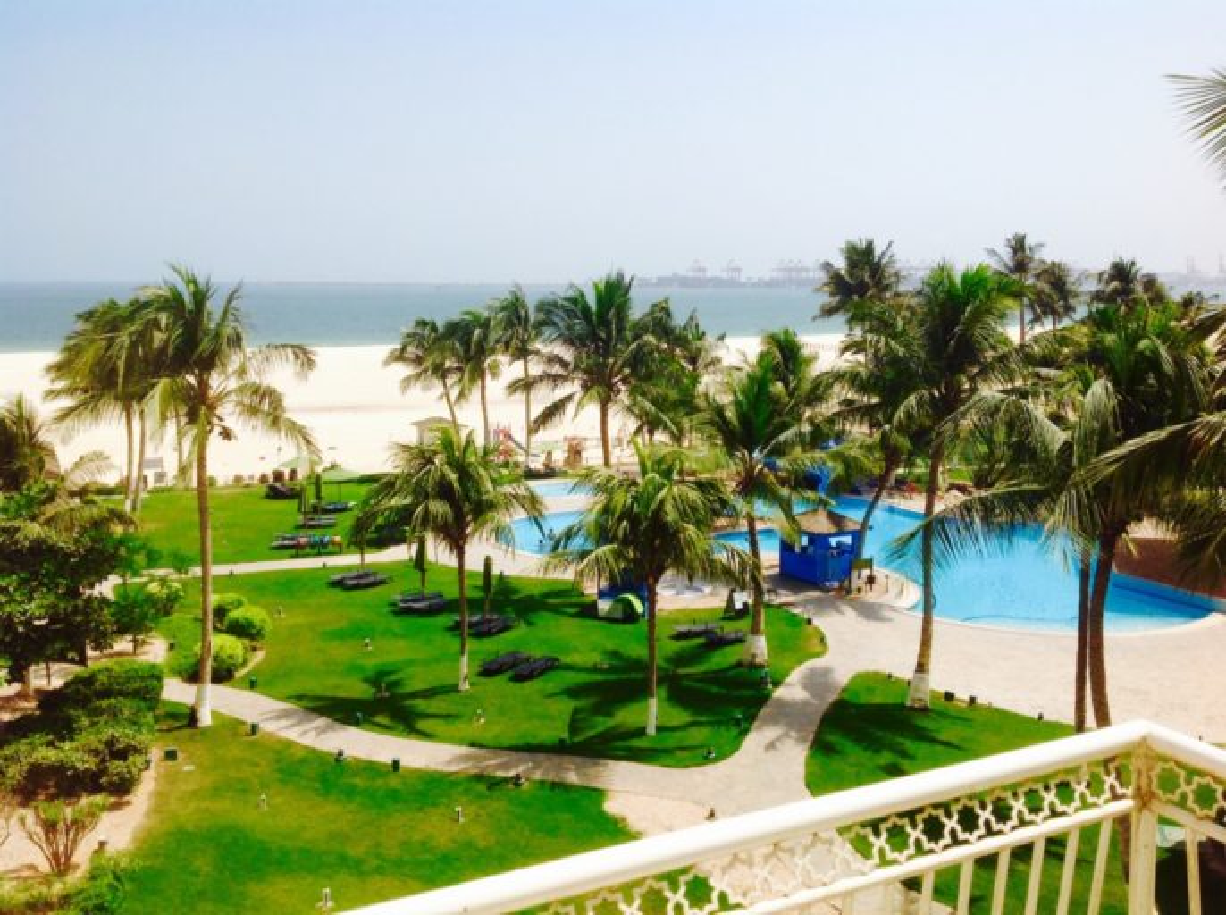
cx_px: 613
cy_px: 458
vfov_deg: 40.6
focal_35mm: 35
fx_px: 1237
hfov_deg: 52.7
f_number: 2.4
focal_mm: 4.28
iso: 50
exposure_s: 1/2519
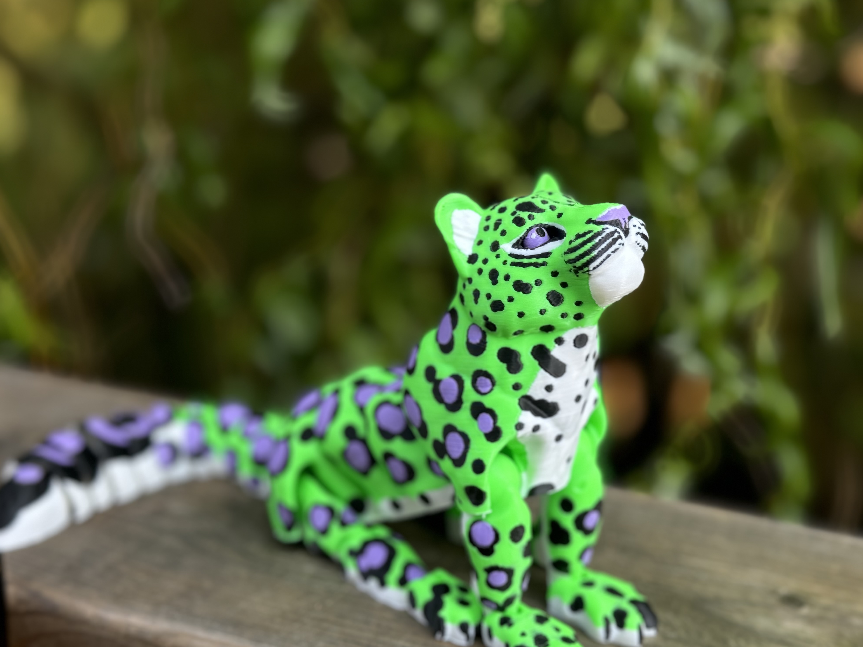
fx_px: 1222
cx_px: 425
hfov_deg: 38.9
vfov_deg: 29.7
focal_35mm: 49
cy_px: 319
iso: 64
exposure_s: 1/474
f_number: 1.78
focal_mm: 6.76
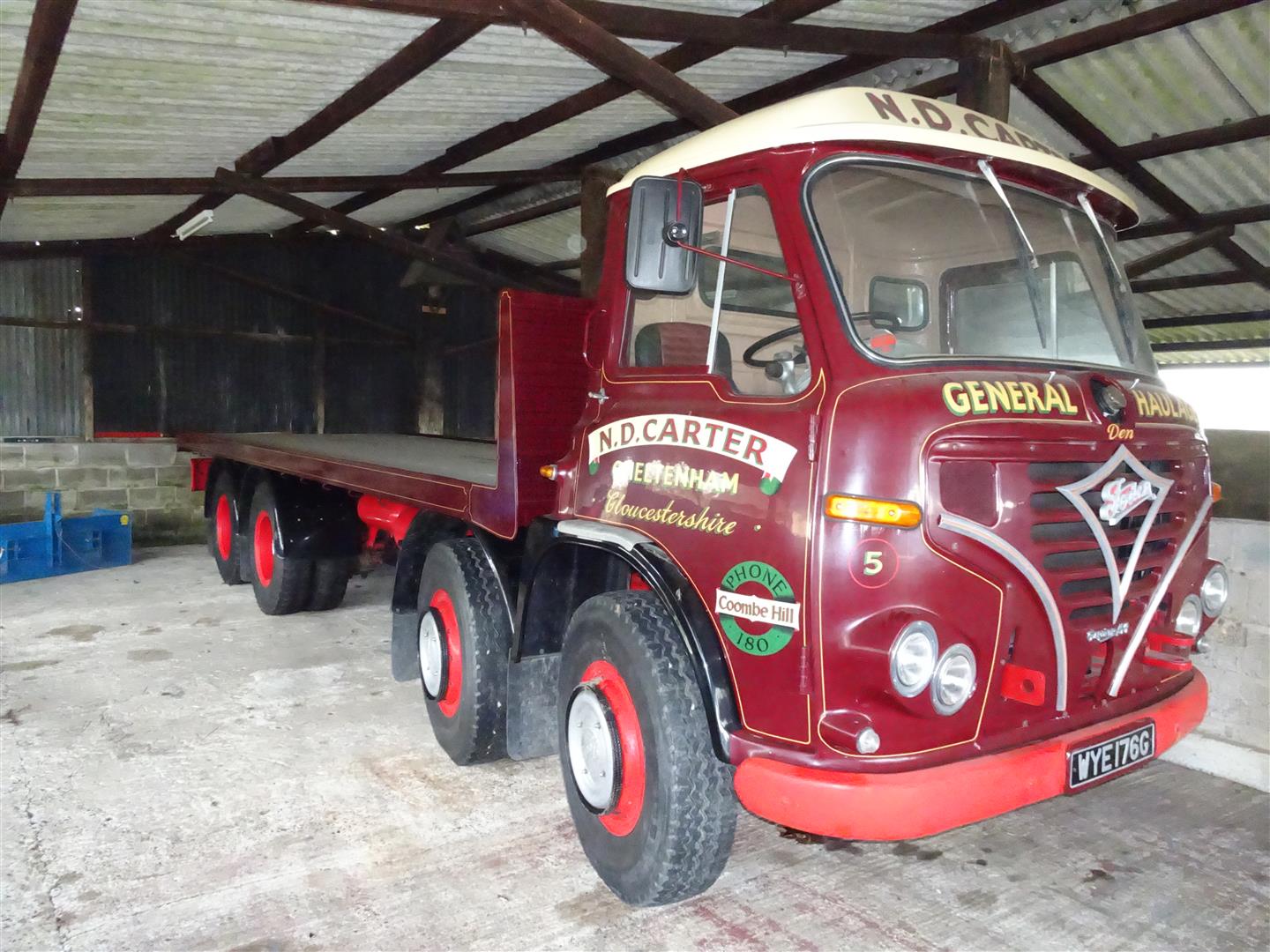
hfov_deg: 71.6
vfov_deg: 56.8
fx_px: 881
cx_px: 635
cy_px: 476
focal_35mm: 24
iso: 2500
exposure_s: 1/30
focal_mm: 4.1
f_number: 3.5
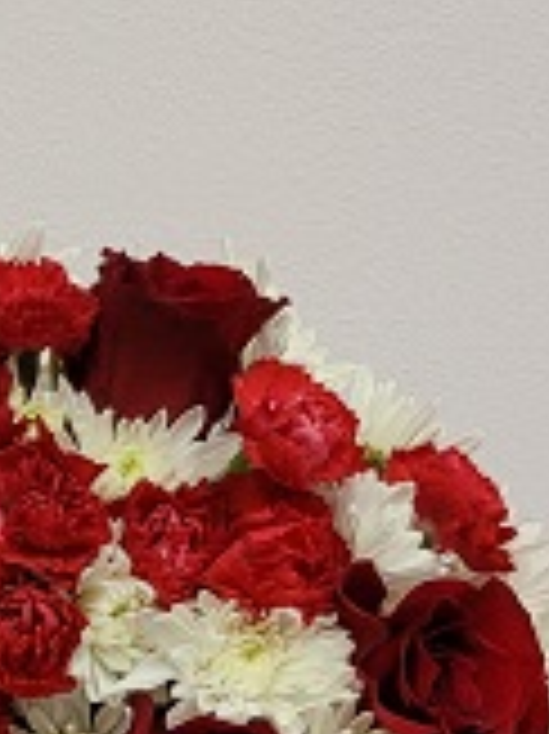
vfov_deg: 13.6
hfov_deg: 11.0
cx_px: -369
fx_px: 2710
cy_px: 1364
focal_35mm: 128
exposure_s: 1/59
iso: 200
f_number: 1.8
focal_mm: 5.4
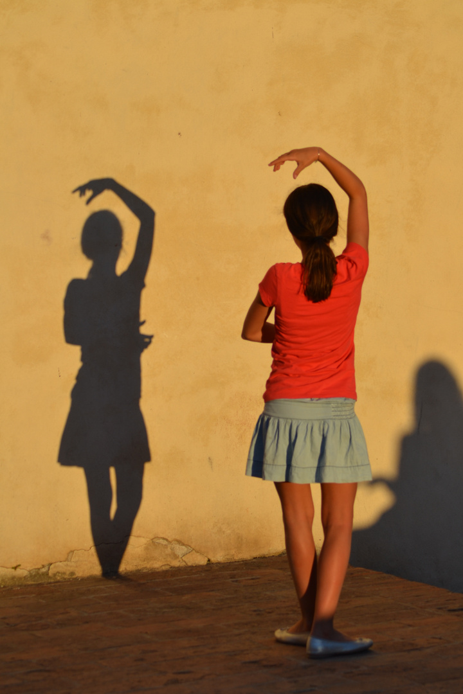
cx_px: 232
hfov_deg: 9.6
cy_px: 347
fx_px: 2749
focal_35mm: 142
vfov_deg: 14.4
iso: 100
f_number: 5.6
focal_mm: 95
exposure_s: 1/500
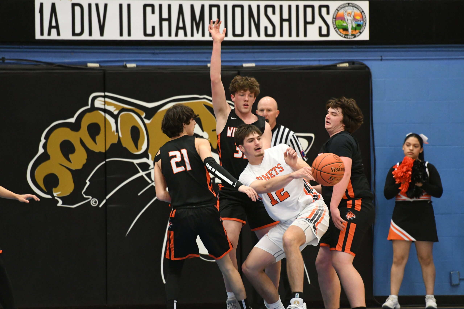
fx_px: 3867
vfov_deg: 4.6
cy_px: 154
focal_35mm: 300
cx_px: 232
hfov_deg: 6.9
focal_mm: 200
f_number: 2.8
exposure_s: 1/640
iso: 5000
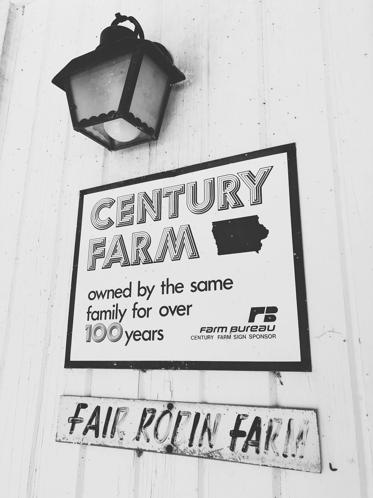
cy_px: 249
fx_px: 402
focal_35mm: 28
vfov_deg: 63.4
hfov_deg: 49.7
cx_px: 186
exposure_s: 1/2000
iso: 20
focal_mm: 3.99
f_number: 1.8
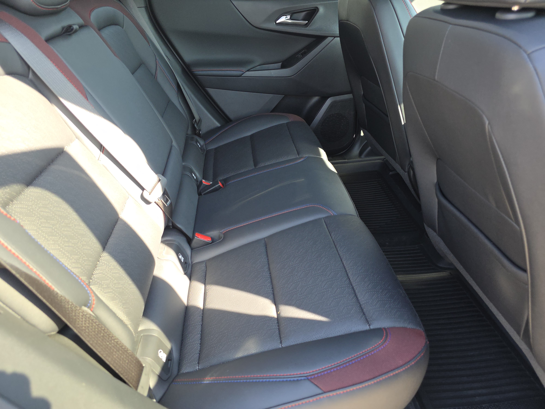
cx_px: 272
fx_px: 362
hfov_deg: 73.9
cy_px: 204
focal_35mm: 23
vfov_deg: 58.9
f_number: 1.7
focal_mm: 6.3
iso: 160
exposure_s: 1/180
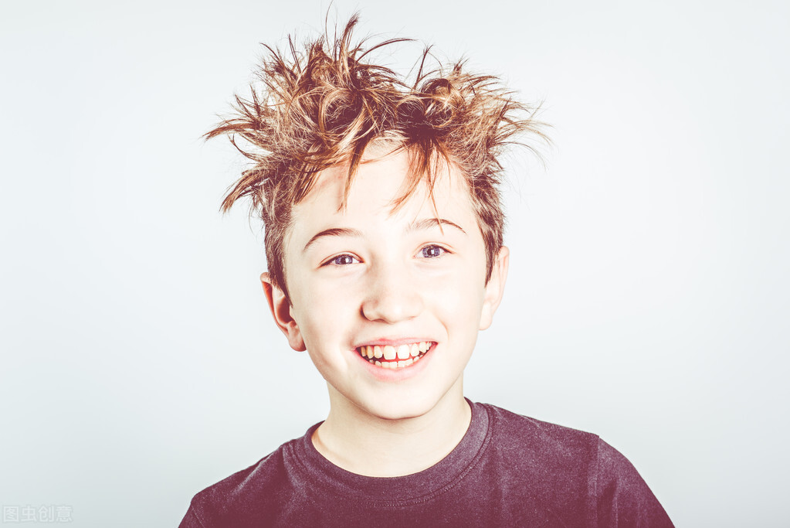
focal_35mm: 85
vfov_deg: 16.1
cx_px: 395
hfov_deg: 23.9
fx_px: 1866
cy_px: 264
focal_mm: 85
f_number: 10
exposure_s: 1/200
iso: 100
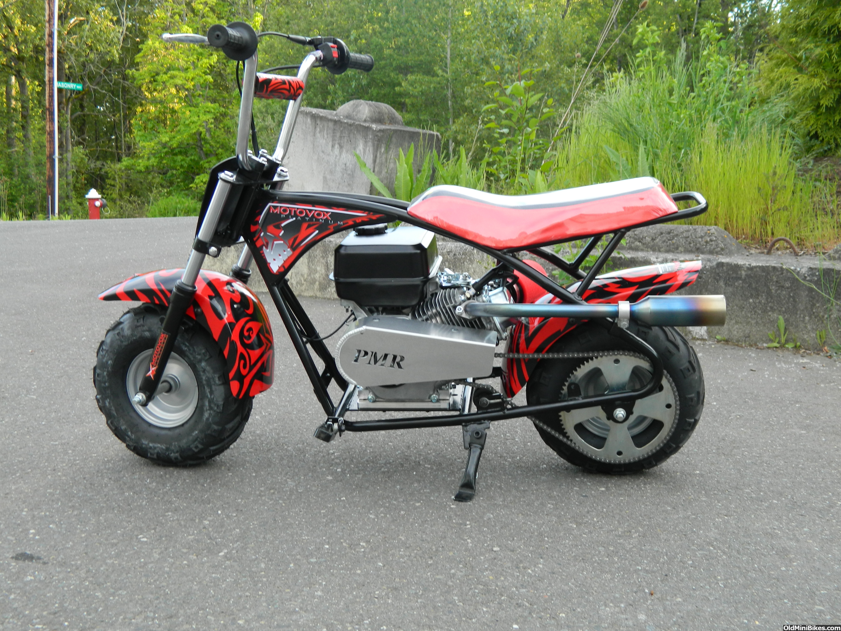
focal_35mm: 41
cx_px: 420
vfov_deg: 35.1
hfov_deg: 45.8
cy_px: 316
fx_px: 996
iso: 80
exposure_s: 1/50
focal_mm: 7.3
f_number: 3.5
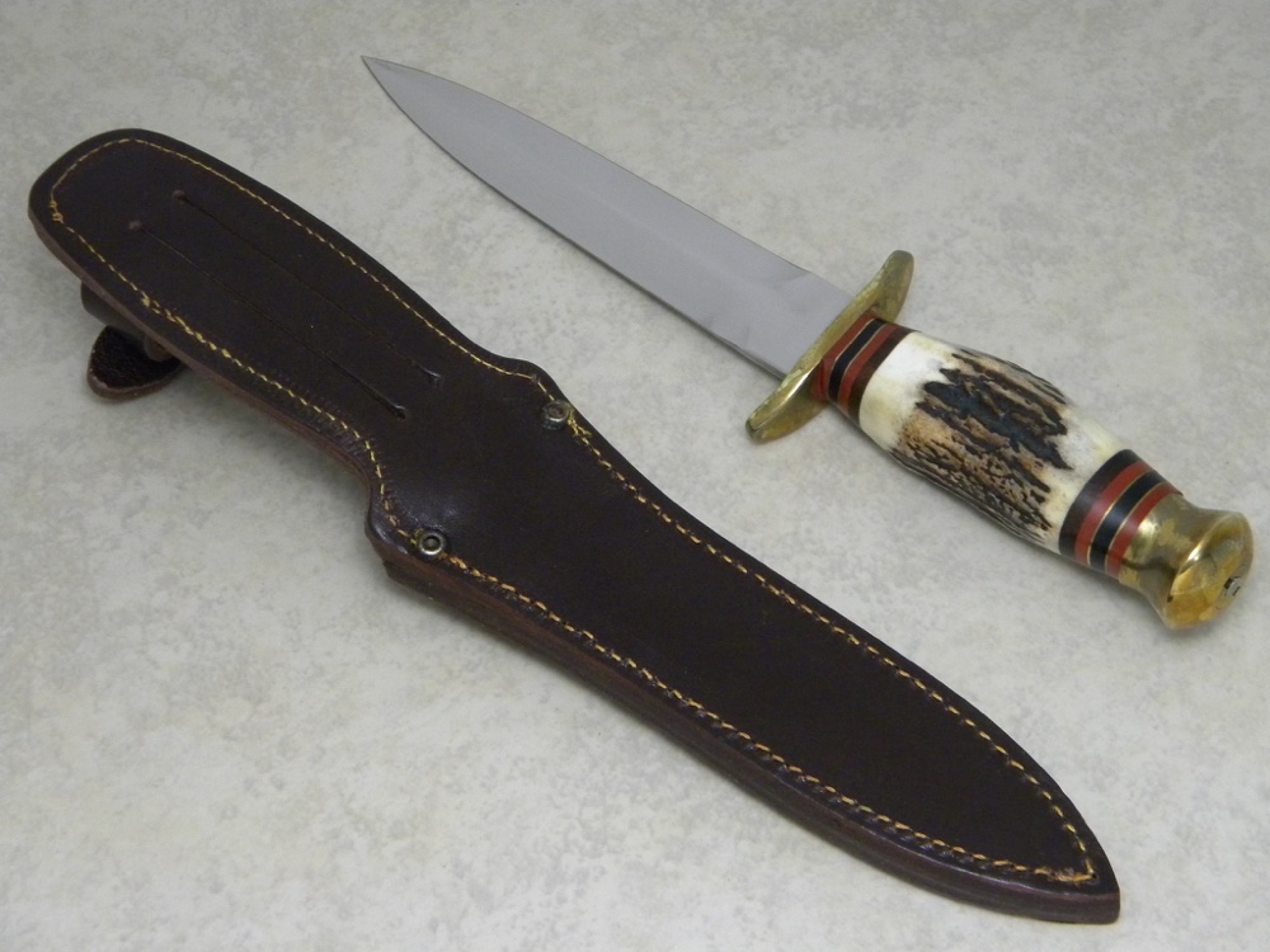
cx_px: 635
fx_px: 2458
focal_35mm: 67
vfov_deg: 21.9
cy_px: 476
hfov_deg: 29.0
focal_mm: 12.2
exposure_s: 1/19.4
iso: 400
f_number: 4.3
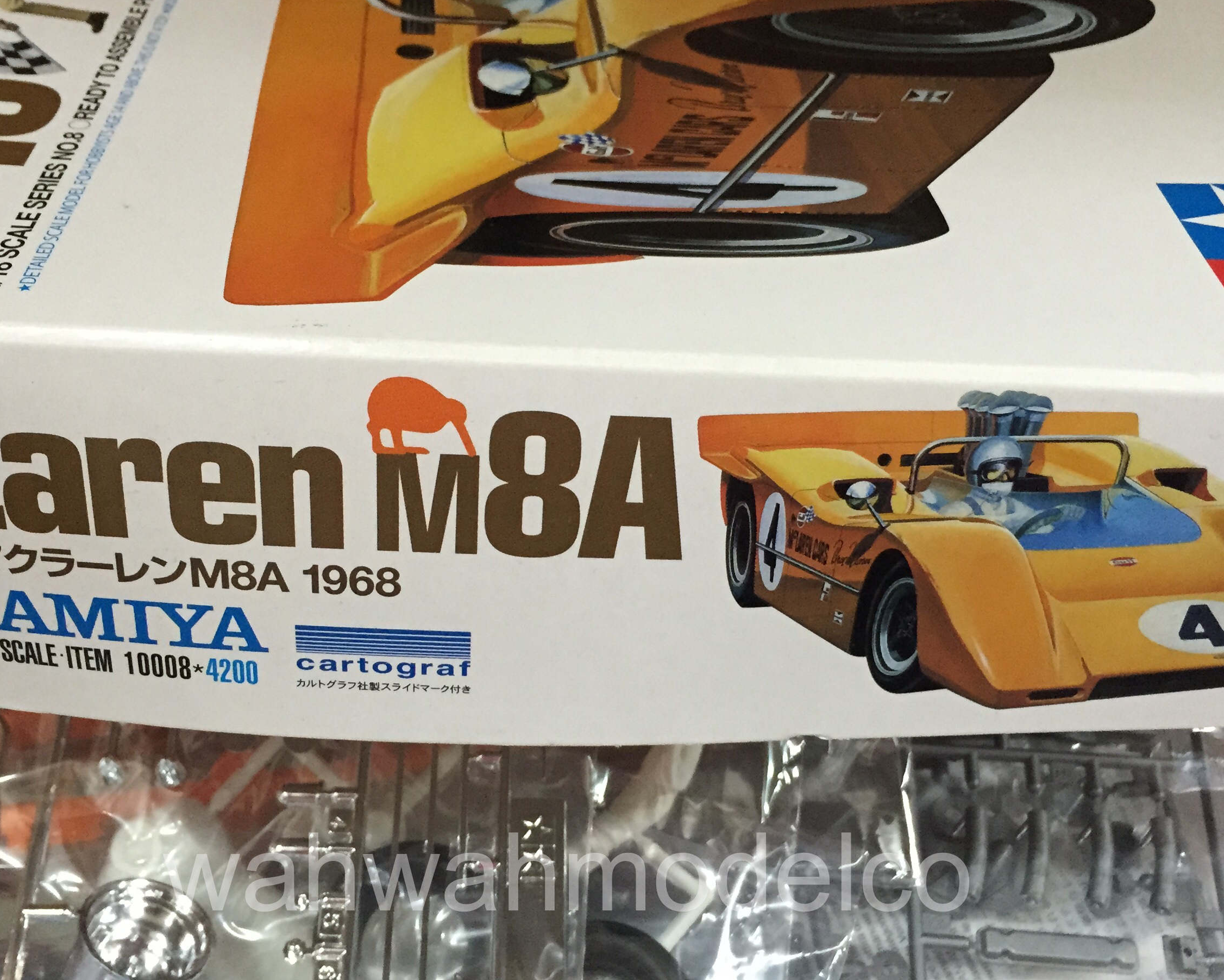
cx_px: 581
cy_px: 511
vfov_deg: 36.5
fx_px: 1485
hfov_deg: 44.8
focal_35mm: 41
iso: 250
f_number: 2.2
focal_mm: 4.15
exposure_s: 1/17
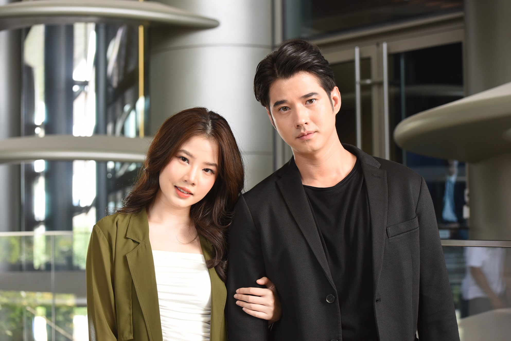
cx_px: 256
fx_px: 994
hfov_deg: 28.8
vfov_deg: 19.5
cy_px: 170
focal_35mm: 70
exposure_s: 1/160
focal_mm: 70
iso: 1000
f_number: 5
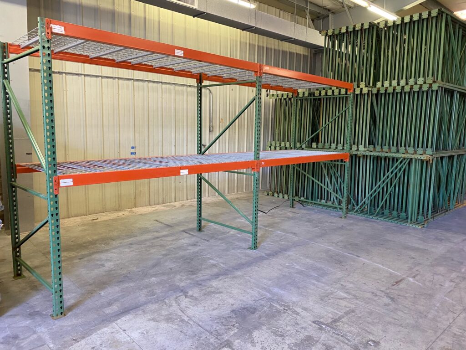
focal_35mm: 26
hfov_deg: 67.3
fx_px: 350
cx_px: 233
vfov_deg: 53.1
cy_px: 175
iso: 250
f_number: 1.8
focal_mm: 4.25
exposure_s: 1/60
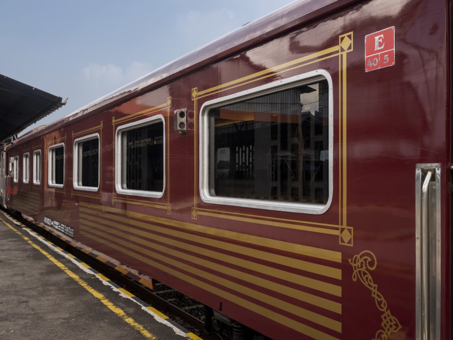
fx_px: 445
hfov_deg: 54.0
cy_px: 170
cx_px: 226
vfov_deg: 41.8
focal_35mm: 34
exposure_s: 1/40
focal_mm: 42.5
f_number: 14
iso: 400
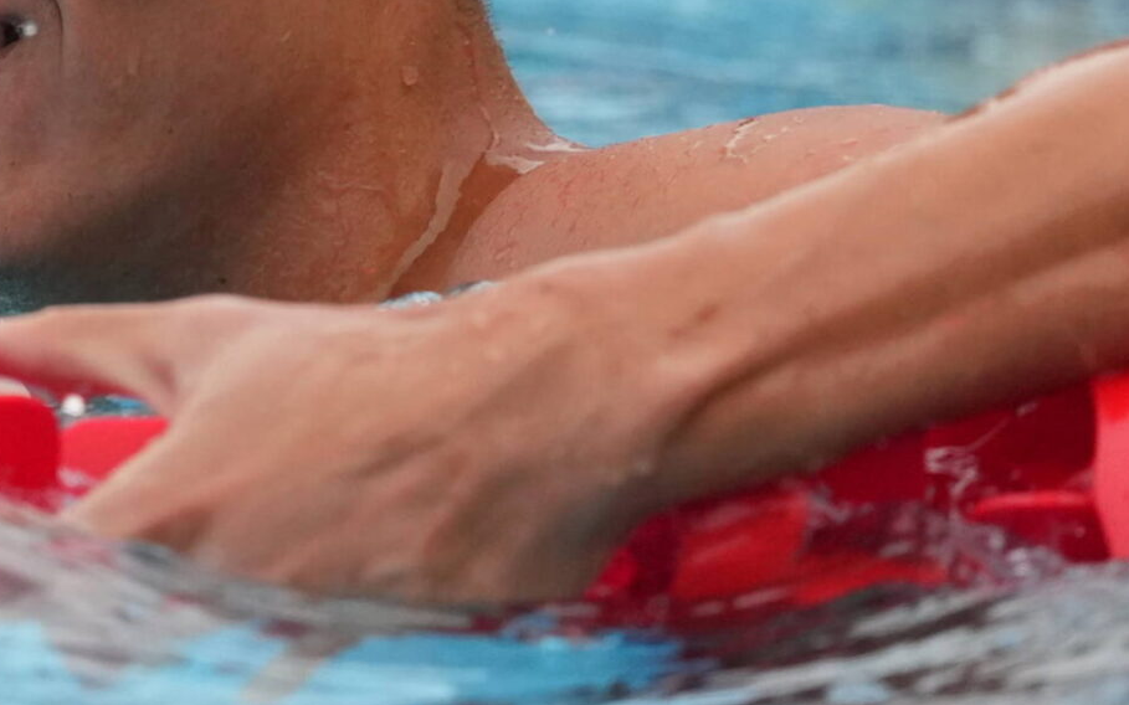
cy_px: -43
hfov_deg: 1.6
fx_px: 39720
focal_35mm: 1291
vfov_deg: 1.0
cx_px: 637
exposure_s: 1/2500
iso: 1600
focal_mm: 600
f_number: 4
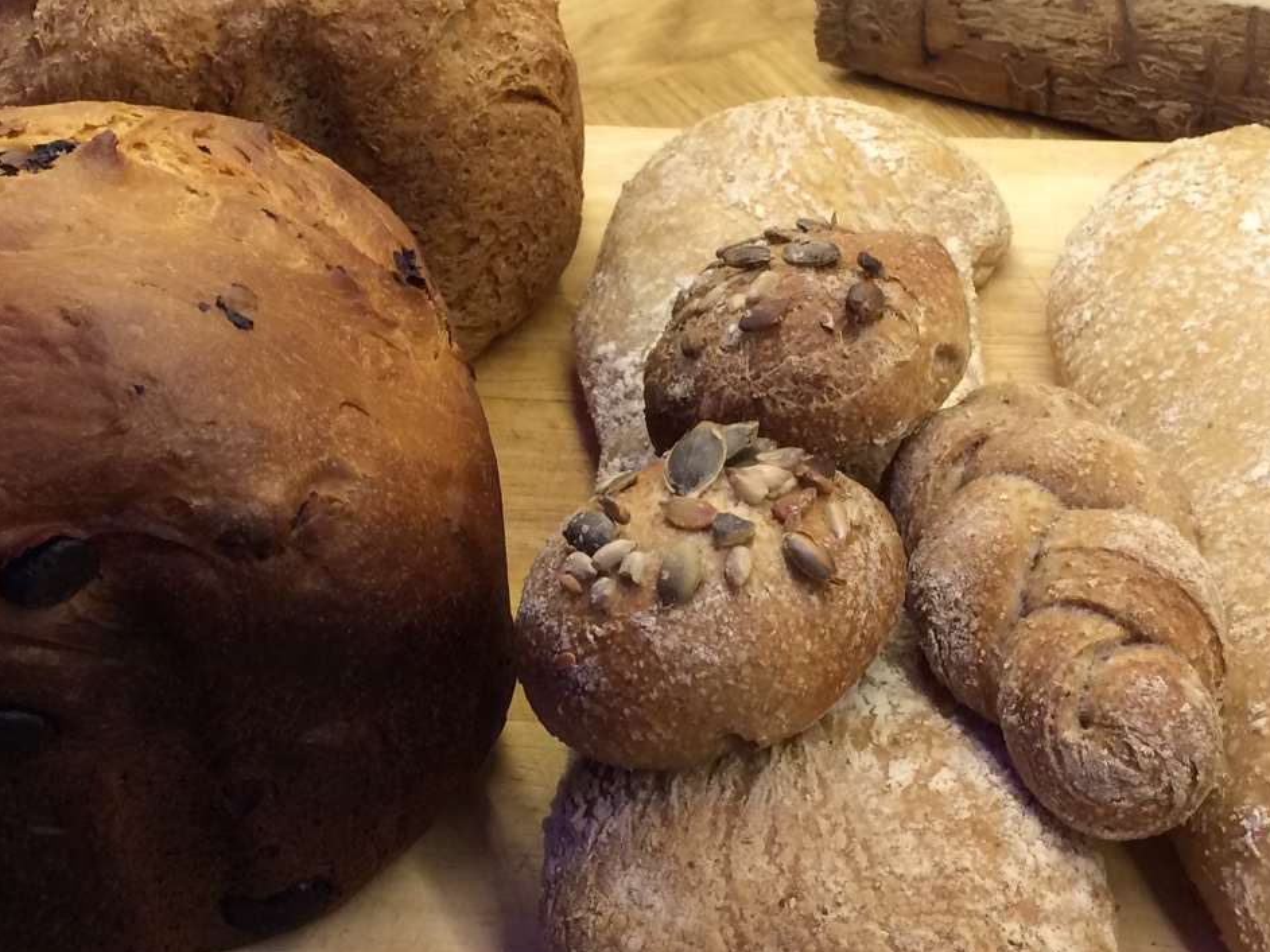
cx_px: 727
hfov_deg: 30.7
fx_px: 2311
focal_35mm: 63
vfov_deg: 23.2
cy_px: 299
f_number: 2.2
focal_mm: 4.15
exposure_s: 1/30
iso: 100
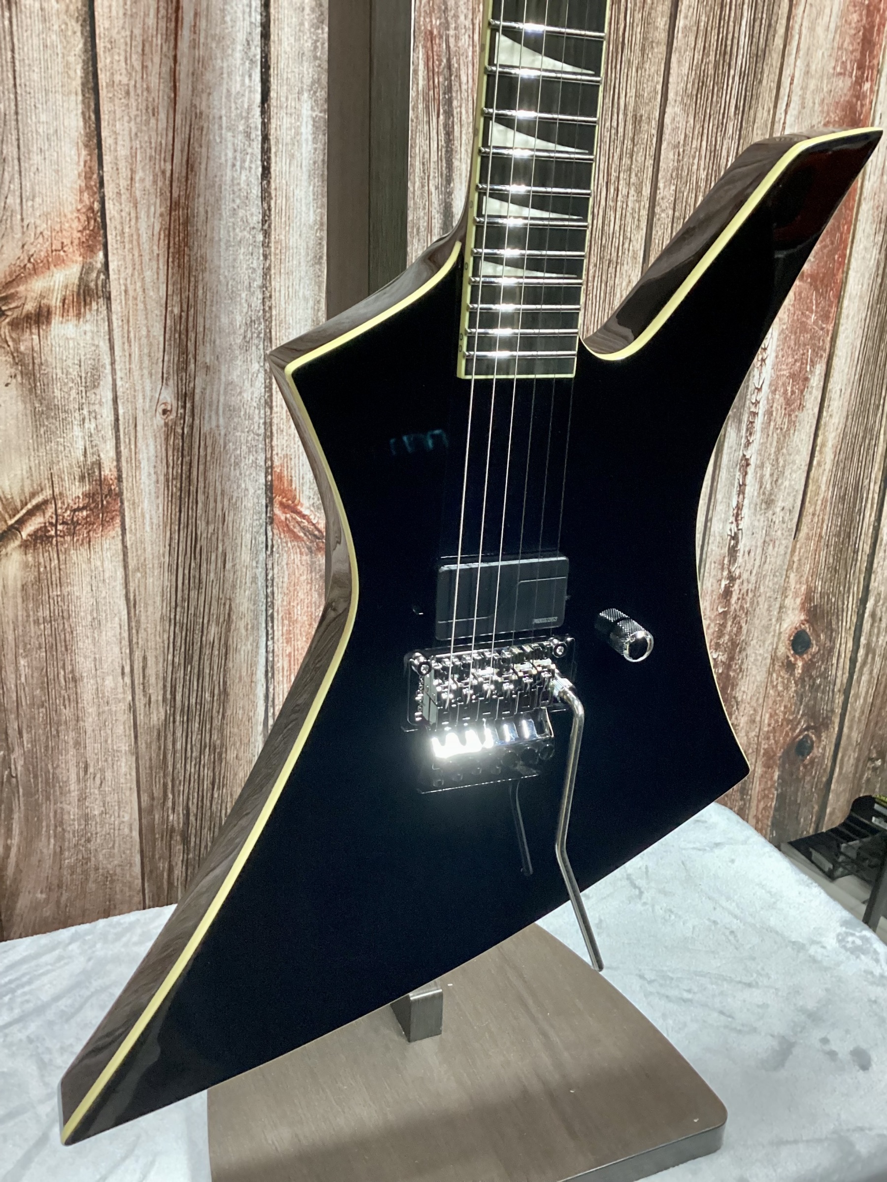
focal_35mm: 31
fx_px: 1059
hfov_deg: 45.5
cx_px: 444
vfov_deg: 58.3
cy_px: 591
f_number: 2.4
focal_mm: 3.3
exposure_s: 1/40
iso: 400
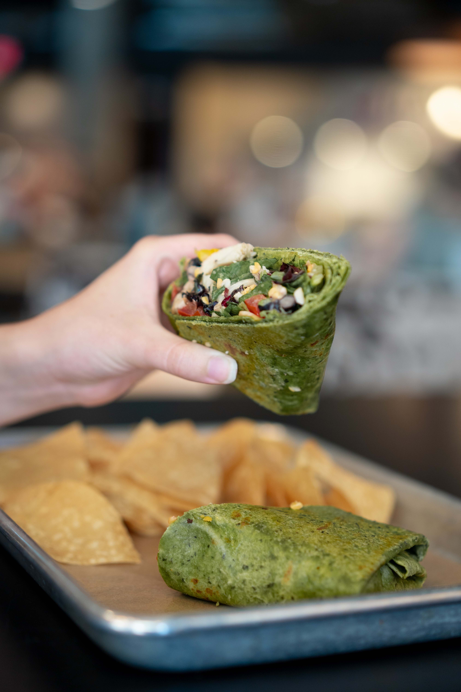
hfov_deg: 24.6
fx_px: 1056
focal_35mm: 55
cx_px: 230
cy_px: 346
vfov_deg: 36.2
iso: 500
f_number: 2.2
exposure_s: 1/100
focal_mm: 55
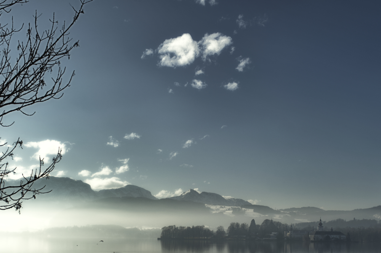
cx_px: 195
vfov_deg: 23.8
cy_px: 197
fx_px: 592
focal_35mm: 56
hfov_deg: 35.7
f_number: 5.6
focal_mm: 35
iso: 200
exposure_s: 1/2000
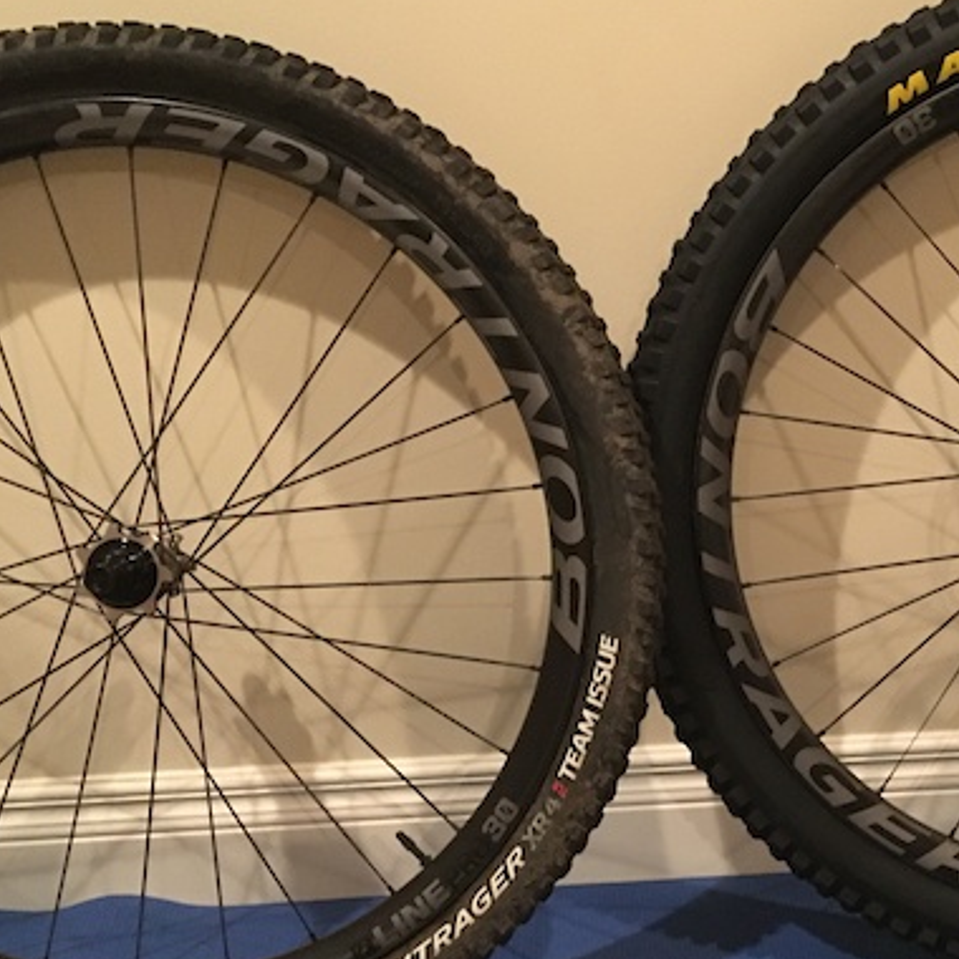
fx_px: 1693
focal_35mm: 54
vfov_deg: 31.6
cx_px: 679
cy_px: 563
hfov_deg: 31.3
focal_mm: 4.15
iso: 320
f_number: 2.2
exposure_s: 1/15
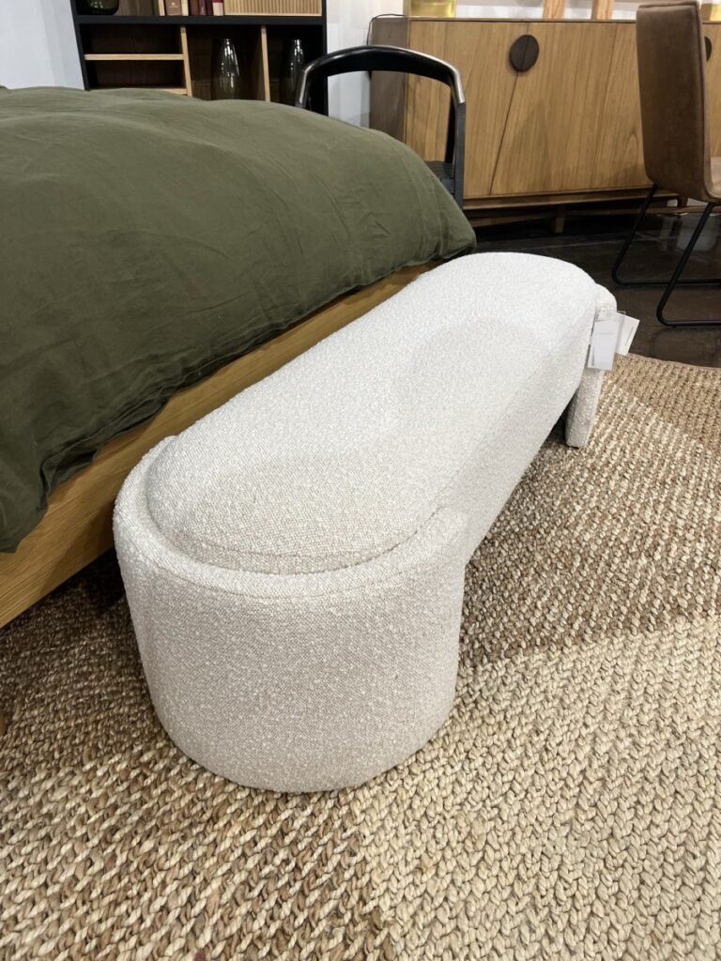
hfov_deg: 53.1
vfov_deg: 67.3
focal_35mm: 26
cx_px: 360
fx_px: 722
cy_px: 480
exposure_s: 1/120
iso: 125
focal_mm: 5.7
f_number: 1.5
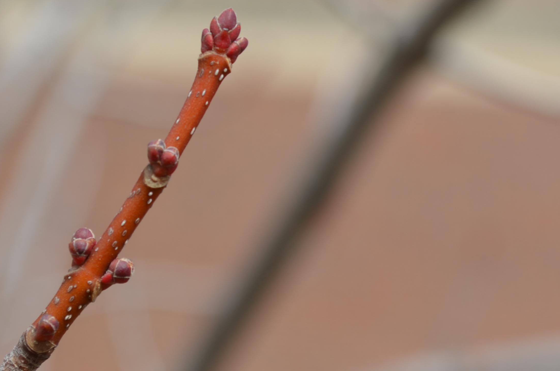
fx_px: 2890
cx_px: 199
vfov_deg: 7.3
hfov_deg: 11.1
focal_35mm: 186
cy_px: 117
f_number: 8
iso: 100
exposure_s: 1/250
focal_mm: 55
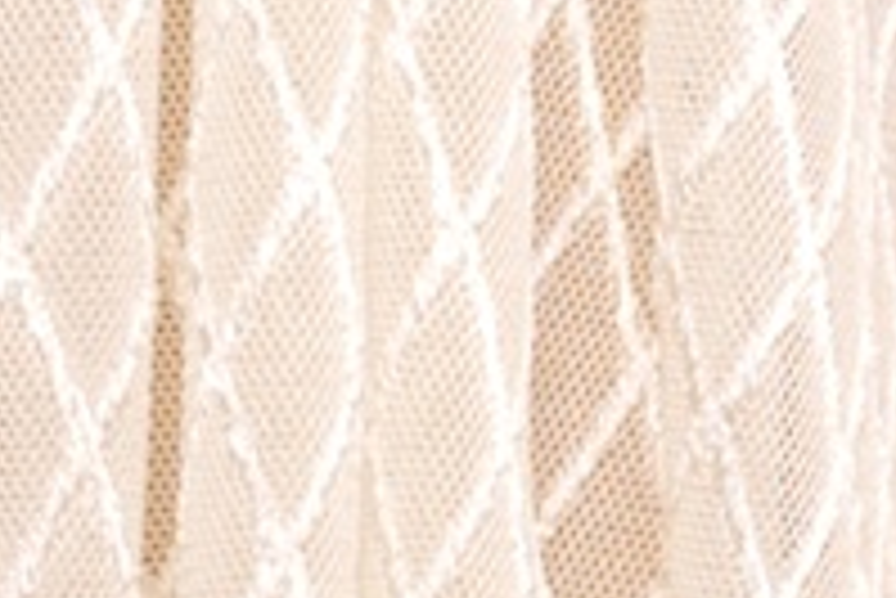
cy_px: 722
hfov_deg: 7.8
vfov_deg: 5.2
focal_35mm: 262
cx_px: 252
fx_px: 6525
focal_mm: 58
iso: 400
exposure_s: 1/800
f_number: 8
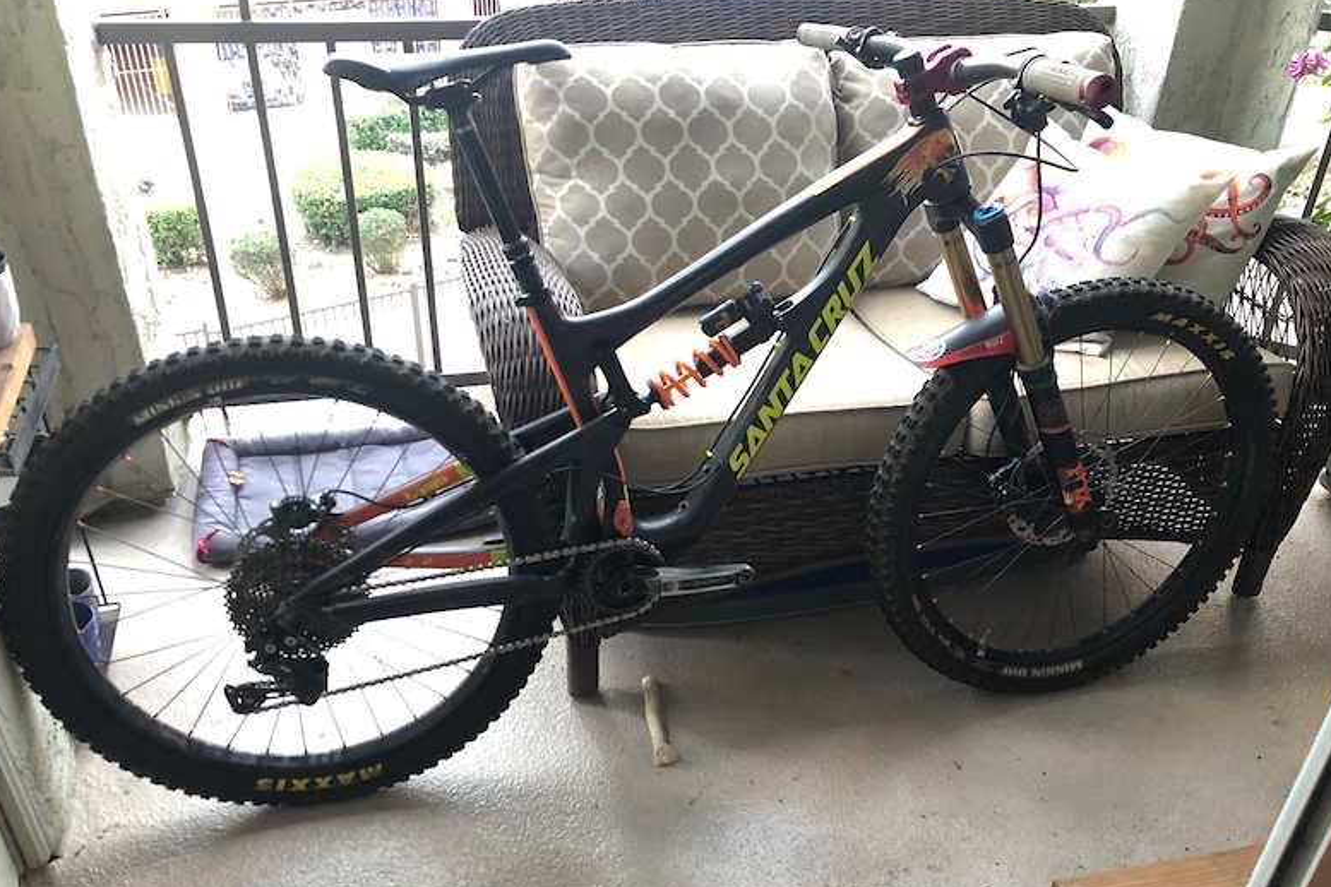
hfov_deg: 61.9
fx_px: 1109
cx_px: 665
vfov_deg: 43.5
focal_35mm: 30
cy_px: 491
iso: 80
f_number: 1.8
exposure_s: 1/15
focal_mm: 4
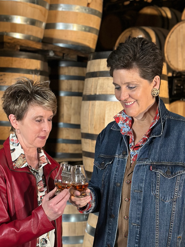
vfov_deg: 29.8
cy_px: 143
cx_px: 86
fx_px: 463
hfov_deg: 22.6
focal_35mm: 65
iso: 250
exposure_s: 1/60
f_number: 1.78
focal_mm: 6.86
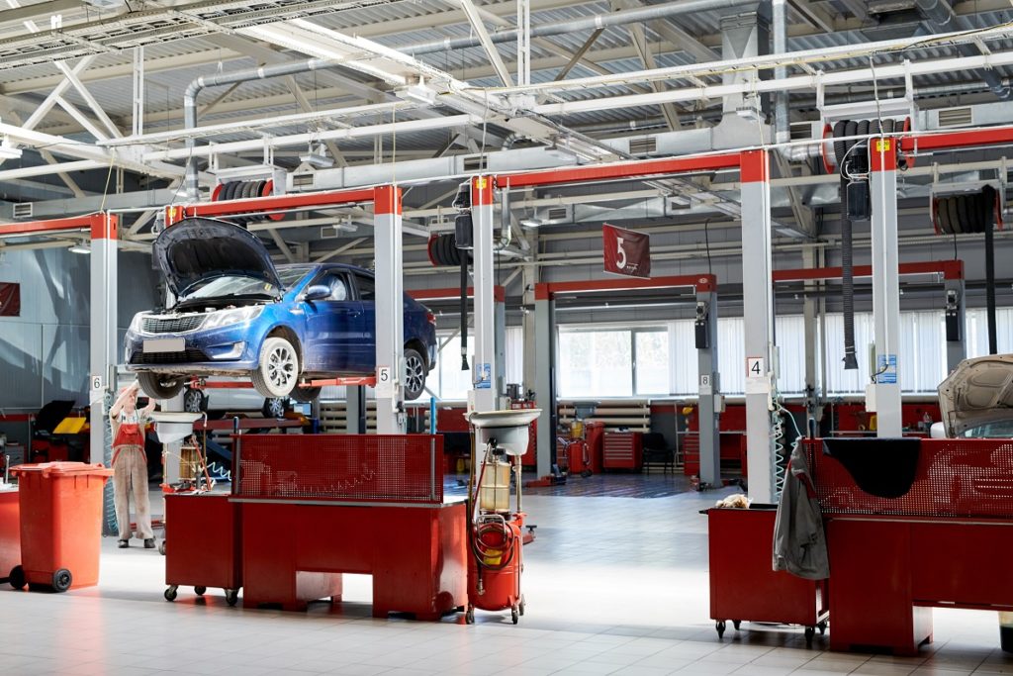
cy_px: 338
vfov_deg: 27.0
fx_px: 1407
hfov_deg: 39.6
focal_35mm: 50
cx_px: 506
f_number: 5
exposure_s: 1/160
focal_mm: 50
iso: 640
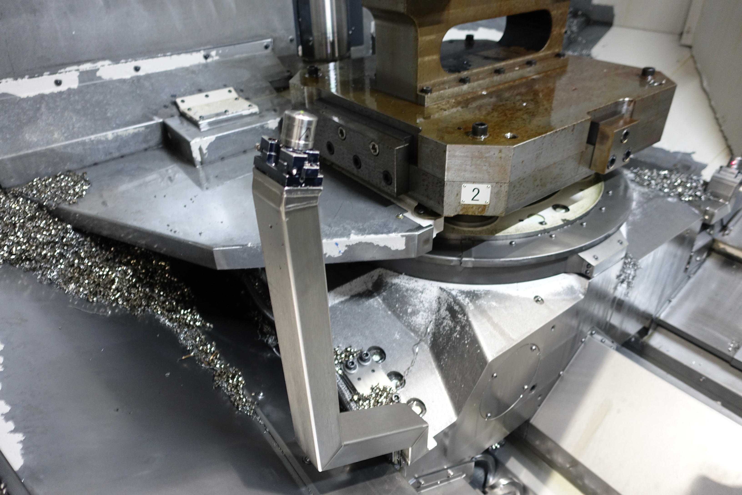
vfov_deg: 53.1
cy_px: 248
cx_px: 371
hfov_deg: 73.7
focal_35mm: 24
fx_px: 495
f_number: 1.8
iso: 400
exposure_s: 1/30
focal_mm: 8.8
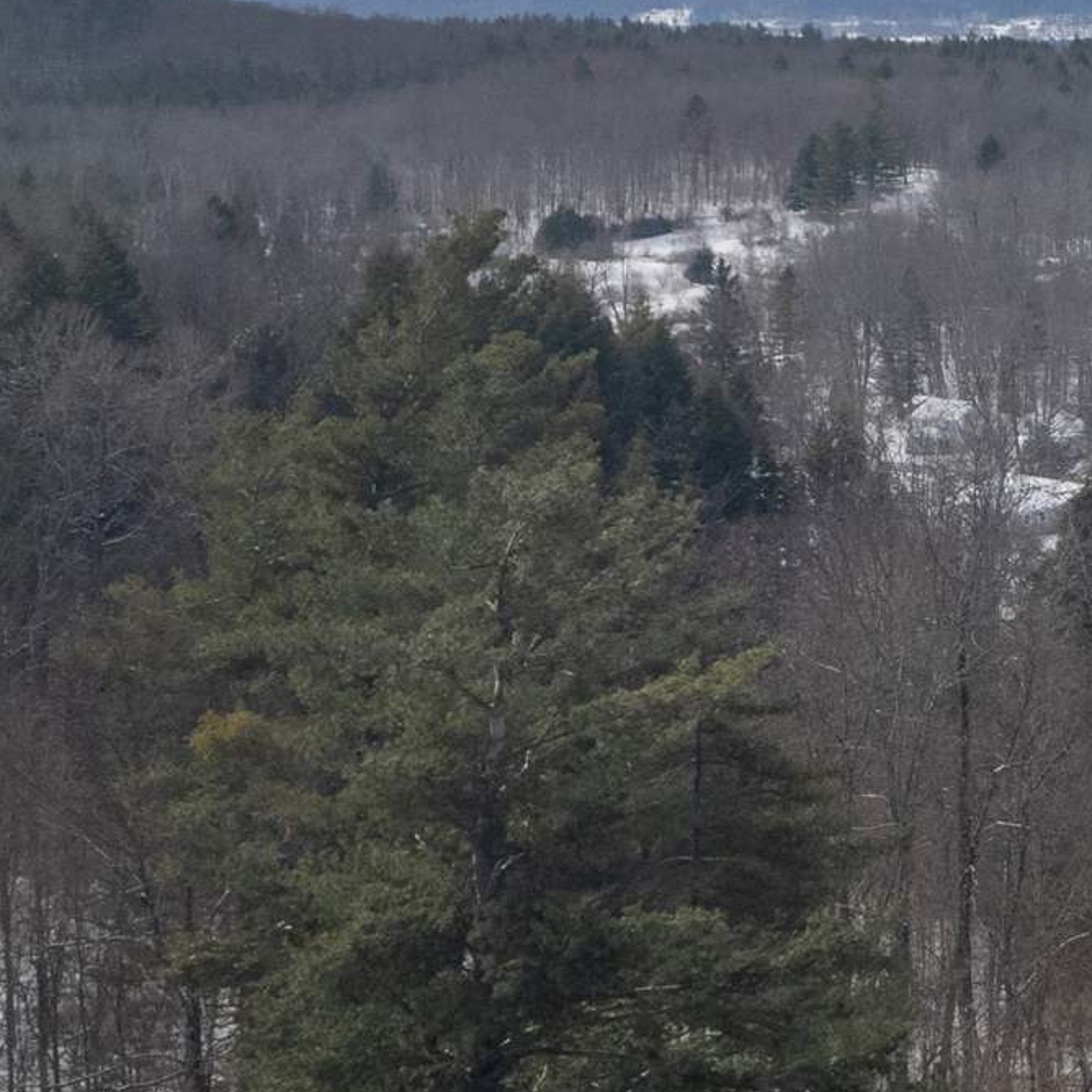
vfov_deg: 20.1
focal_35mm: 86
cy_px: 682
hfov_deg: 16.5
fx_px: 3069
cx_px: 2037
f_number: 2.8
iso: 100
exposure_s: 1/320
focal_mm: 8.38
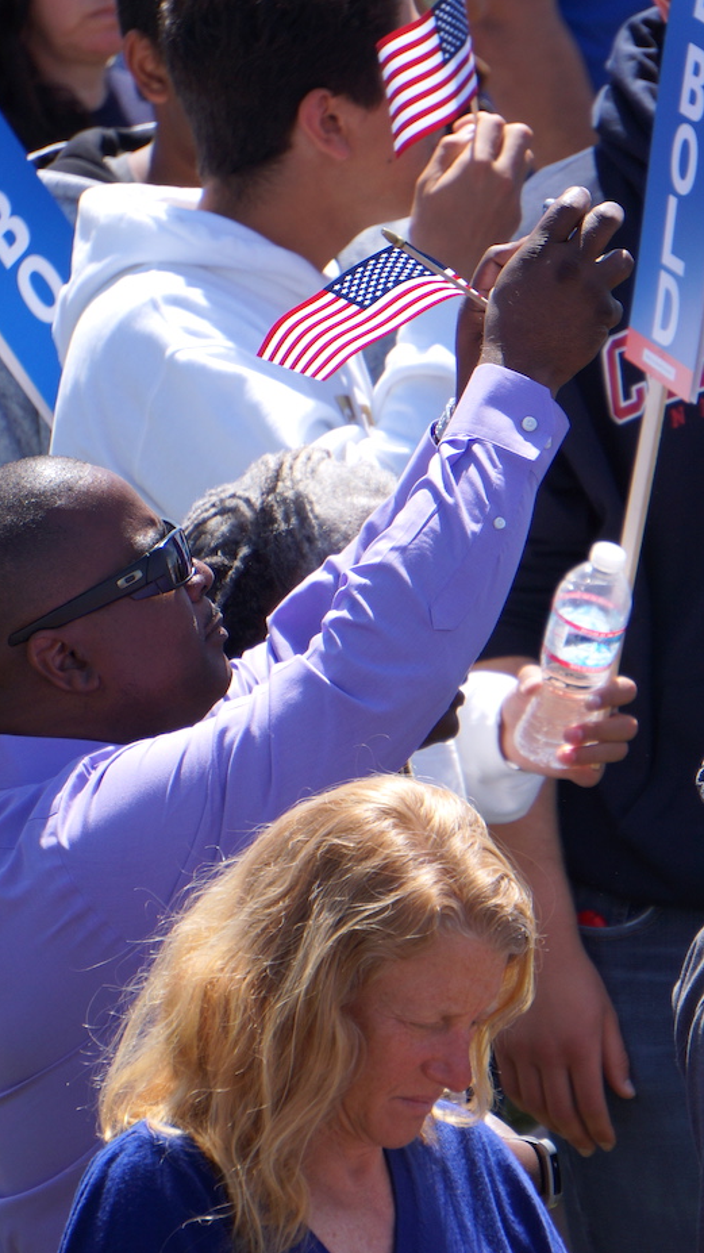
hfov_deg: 2.5
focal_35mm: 485
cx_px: 445
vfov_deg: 4.5
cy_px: 585
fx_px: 16106
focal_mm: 191
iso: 100
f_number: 6.3
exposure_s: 1/400
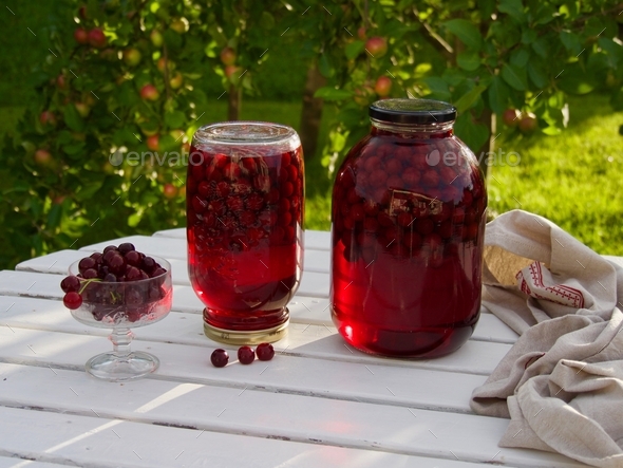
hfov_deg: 28.2
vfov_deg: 21.3
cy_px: 234
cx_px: 312
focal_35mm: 69
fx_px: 1242
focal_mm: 32
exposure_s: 1/640
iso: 320
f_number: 4.4
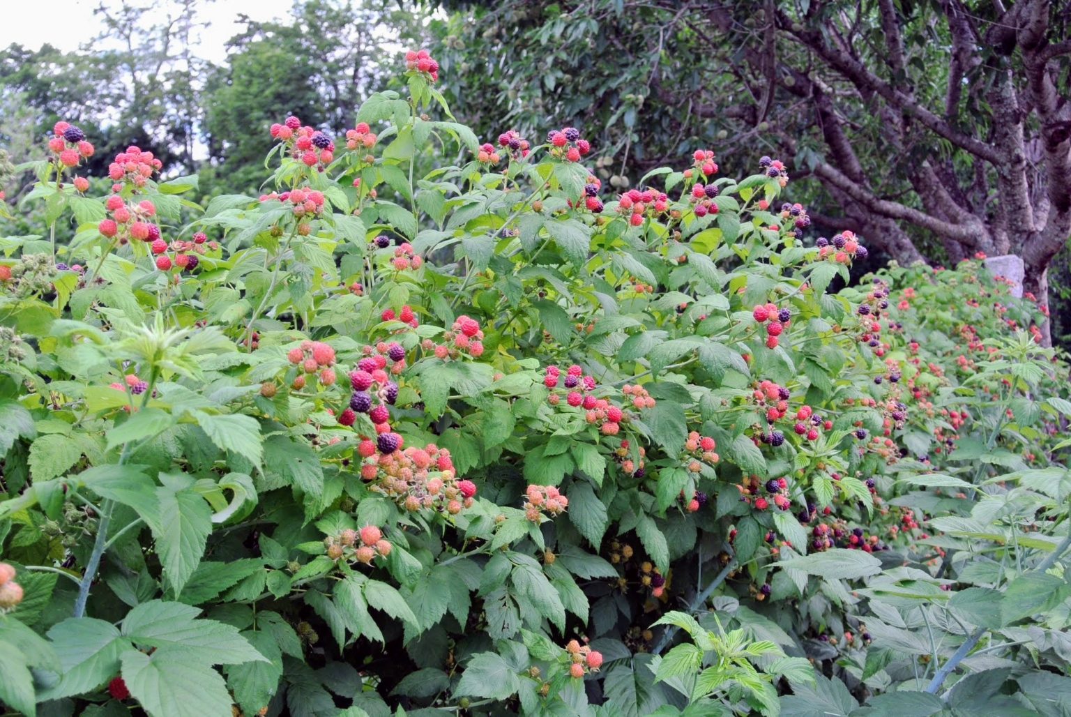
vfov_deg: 29.9
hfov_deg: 43.6
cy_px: 358
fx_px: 1340
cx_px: 536
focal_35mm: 45
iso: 110
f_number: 4.5
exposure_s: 1/125
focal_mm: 16.9
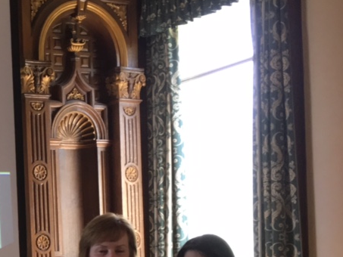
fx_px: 813
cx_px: -102
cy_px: 311
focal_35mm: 82
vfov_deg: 17.2
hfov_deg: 21.5
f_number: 2.2
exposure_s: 1/33
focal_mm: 4.15
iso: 80
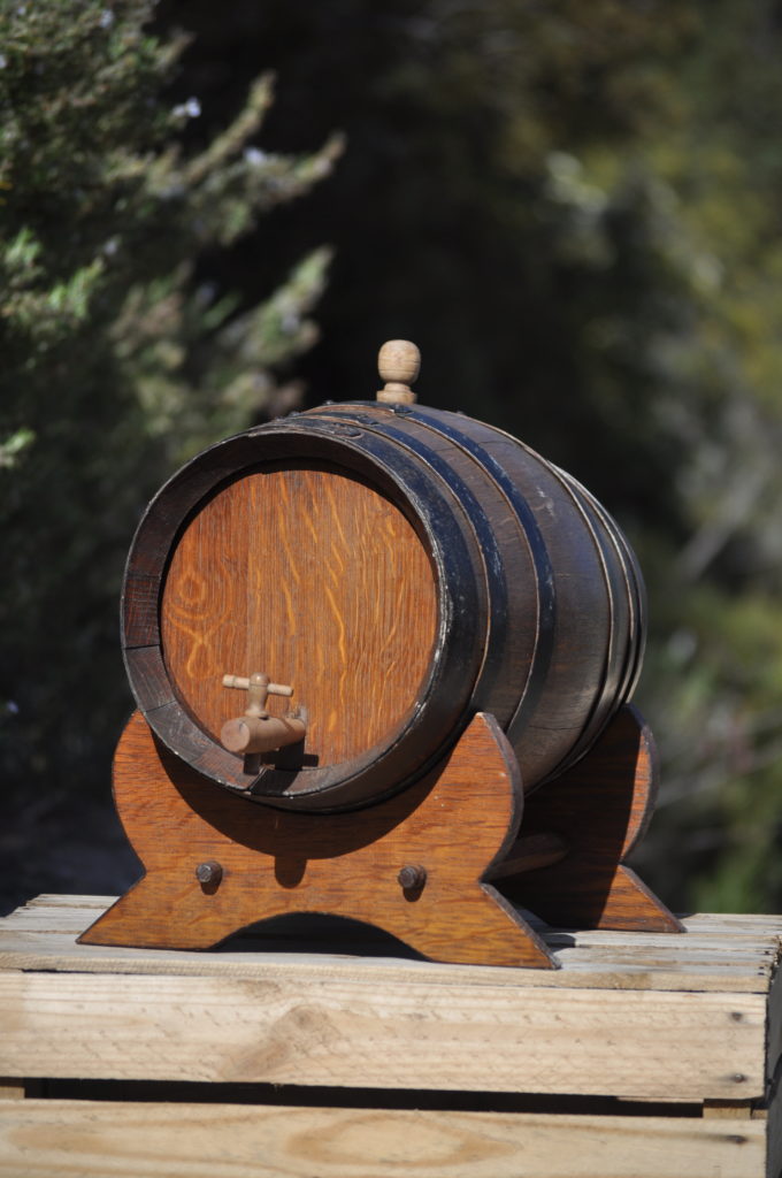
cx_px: 391
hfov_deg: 8.3
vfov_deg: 12.5
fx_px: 5390
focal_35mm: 165
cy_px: 589
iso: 200
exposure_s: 1/2000
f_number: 5
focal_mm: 110
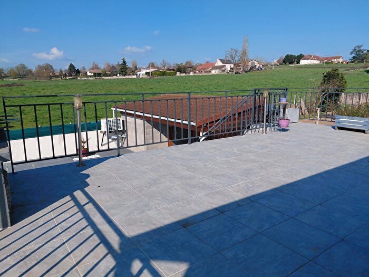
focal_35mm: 25
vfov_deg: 54.9
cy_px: 138
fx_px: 266
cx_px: 184
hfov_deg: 69.4
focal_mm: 4.69
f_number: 1.8
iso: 50
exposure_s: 1/3420
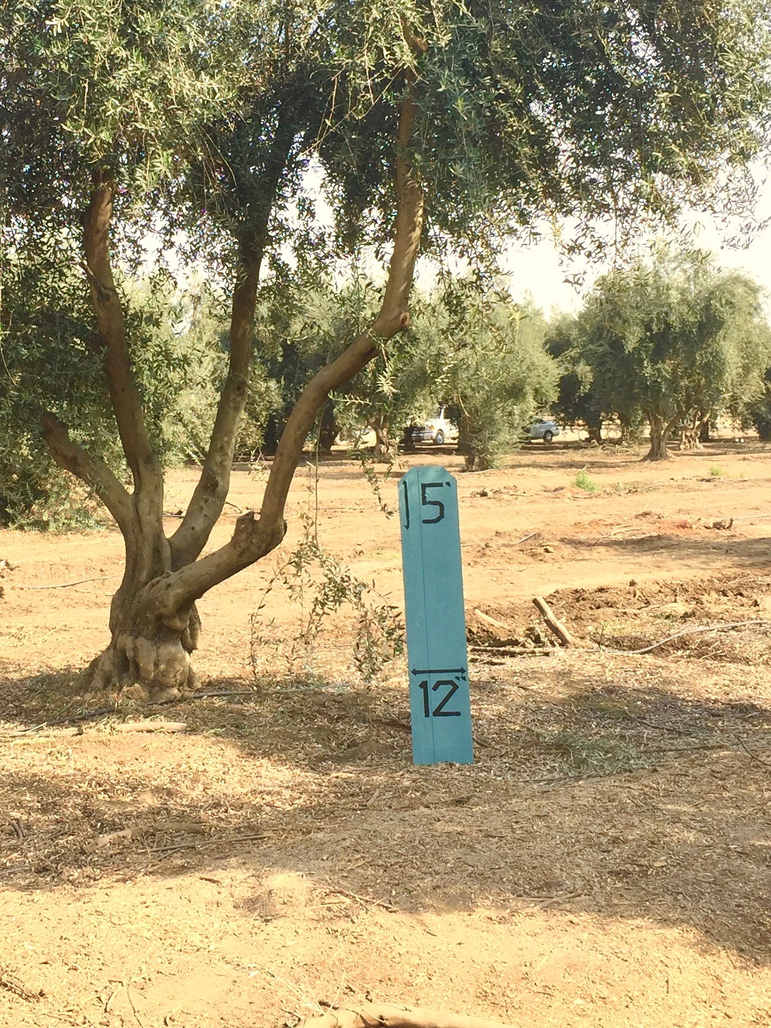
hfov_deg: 26.2
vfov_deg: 34.7
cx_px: 188
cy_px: 358
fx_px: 1633
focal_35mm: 55
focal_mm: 4.15
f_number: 2.2
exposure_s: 1/501
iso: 32
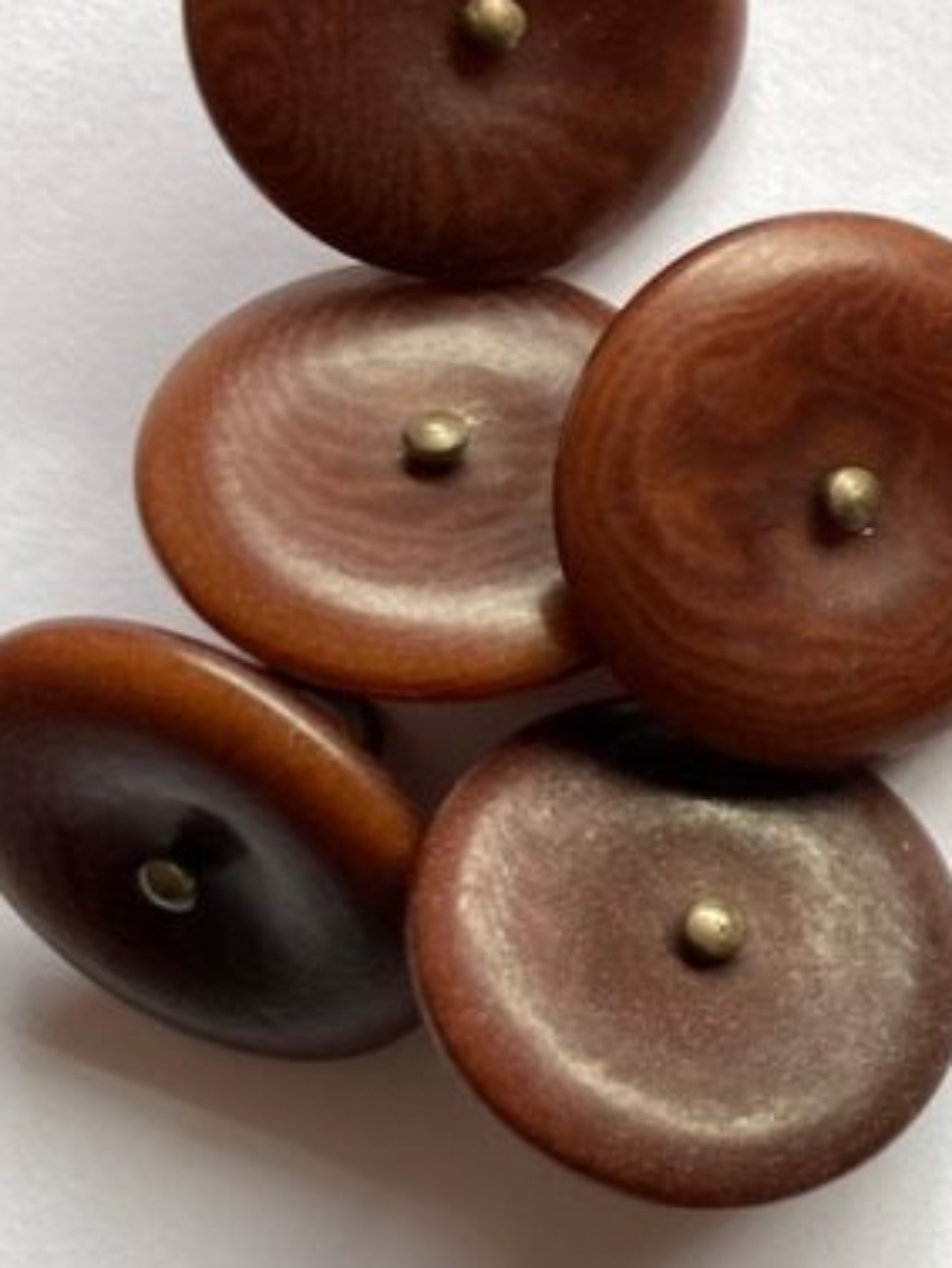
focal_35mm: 53
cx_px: 1258
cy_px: 743
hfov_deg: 24.0
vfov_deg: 36.1
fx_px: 1942
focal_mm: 4.25
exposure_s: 1/121
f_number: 1.8
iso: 80
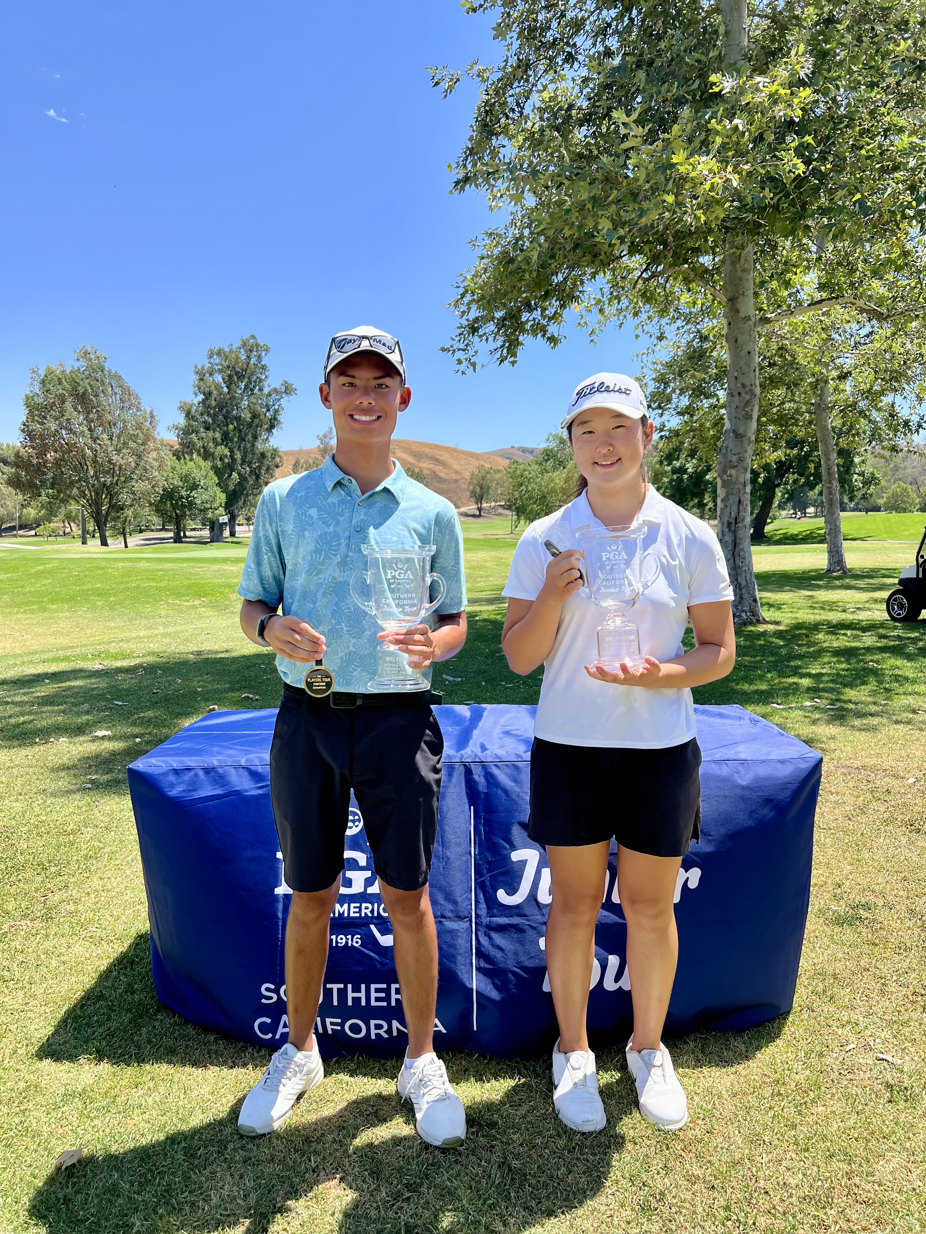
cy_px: 617
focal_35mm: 26
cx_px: 463
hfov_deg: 53.1
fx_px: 927
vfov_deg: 67.3
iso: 50
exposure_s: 1/2457
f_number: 1.5
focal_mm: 5.7
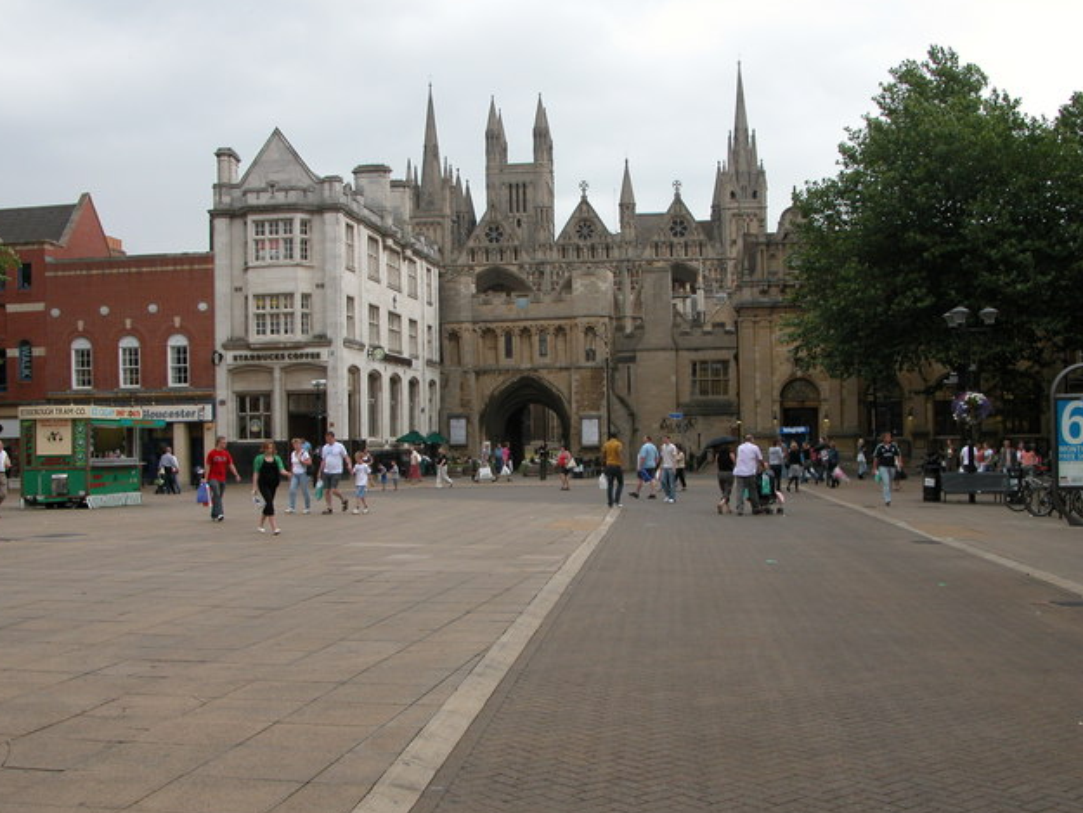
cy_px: 406
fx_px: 1346
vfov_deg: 33.6
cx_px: 530
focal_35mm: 43
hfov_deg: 43.8
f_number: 4.6
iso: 100
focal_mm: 10.7
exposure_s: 1/116
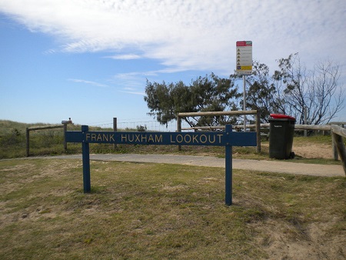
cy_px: 130
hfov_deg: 52.6
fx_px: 350
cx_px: 173
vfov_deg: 40.7
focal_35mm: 35
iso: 80
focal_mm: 6.3
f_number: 4.6
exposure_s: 1/850
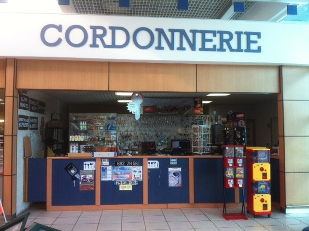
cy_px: 116
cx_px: 154
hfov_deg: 52.7
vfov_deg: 40.6
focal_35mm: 35
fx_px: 312
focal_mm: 3.85
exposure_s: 1/50
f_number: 2.8
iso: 100
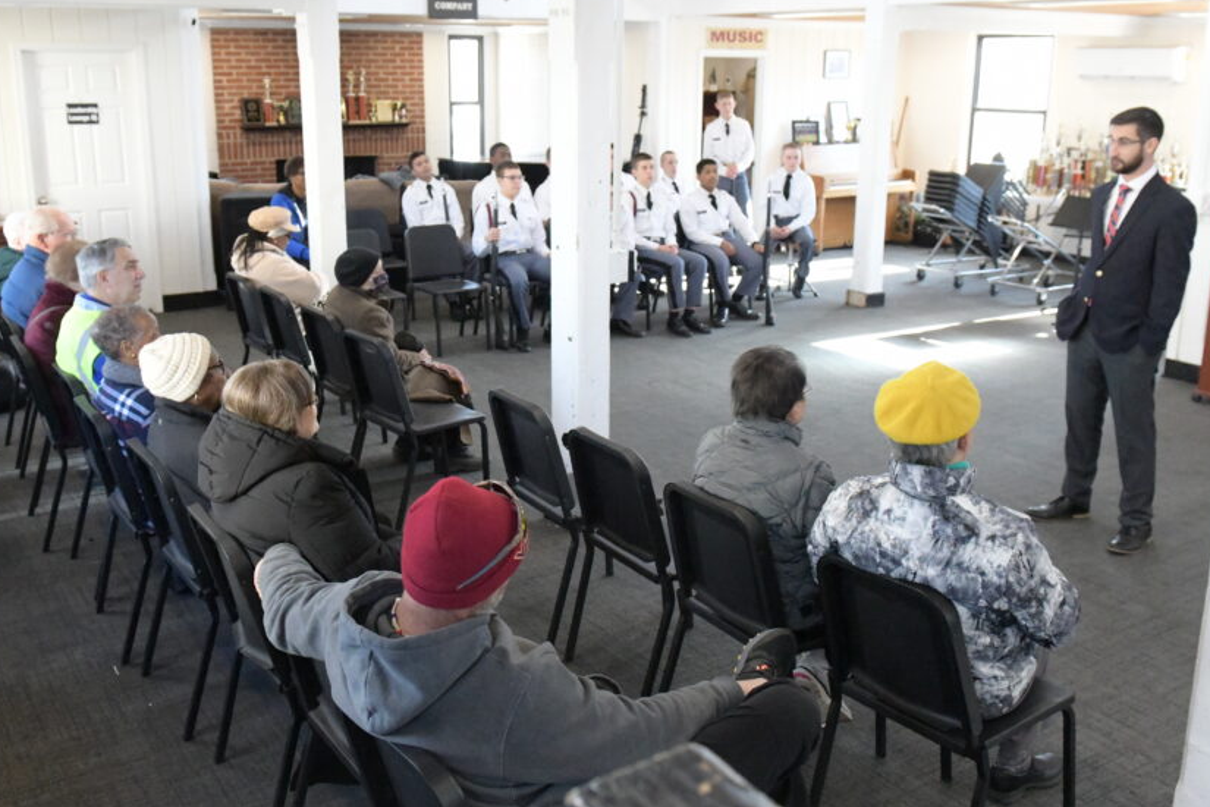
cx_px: 566
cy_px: 385
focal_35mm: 36
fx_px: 1210
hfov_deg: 53.1
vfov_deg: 36.9
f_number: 5.6
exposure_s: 1/800
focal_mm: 29
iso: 16000
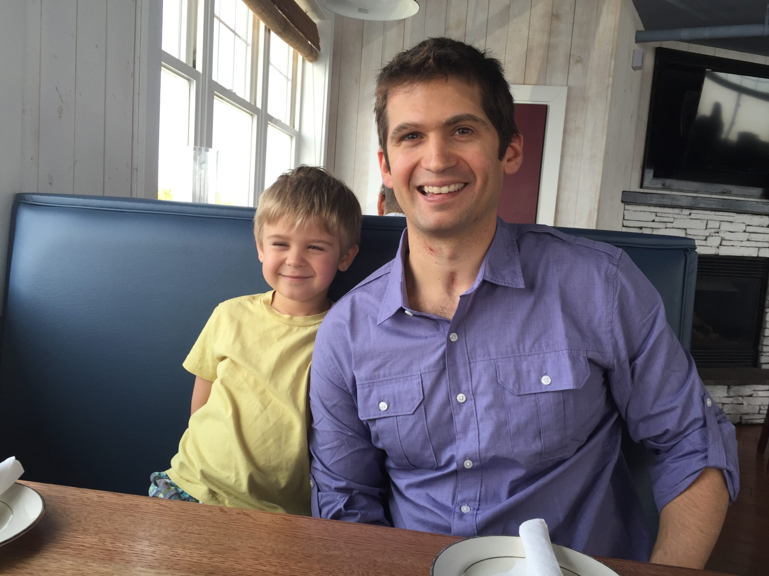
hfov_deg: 61.7
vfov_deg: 48.2
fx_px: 644
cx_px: 384
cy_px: 288
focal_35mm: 29
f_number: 2.2
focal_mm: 4.15
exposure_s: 1/120
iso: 32
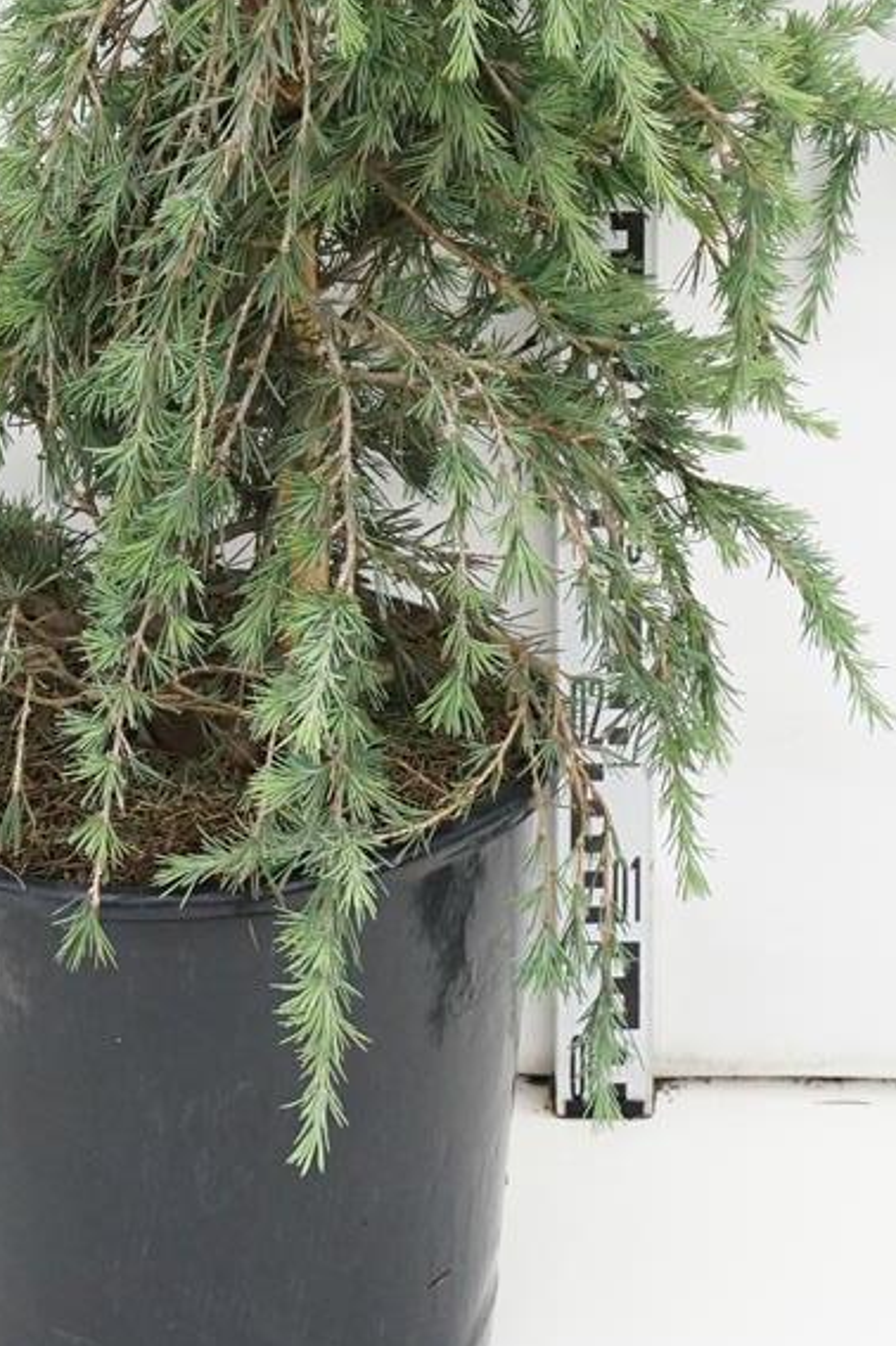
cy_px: -346
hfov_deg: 9.9
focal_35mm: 137
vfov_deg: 14.4
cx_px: 55
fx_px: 5121
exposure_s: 1/125
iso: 3200
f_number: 8
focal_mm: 48
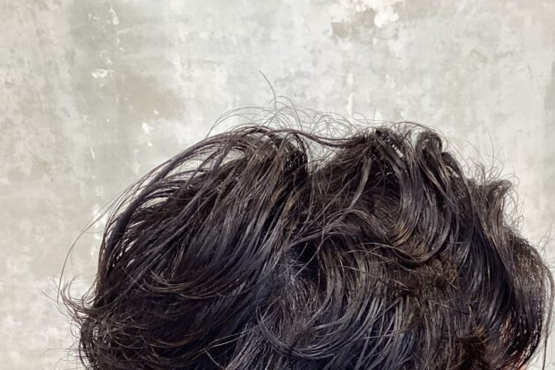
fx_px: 801
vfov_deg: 23.9
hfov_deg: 38.1
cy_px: 428
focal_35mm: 52
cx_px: 332
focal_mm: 3.3
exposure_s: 1/60
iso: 80
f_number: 2.4
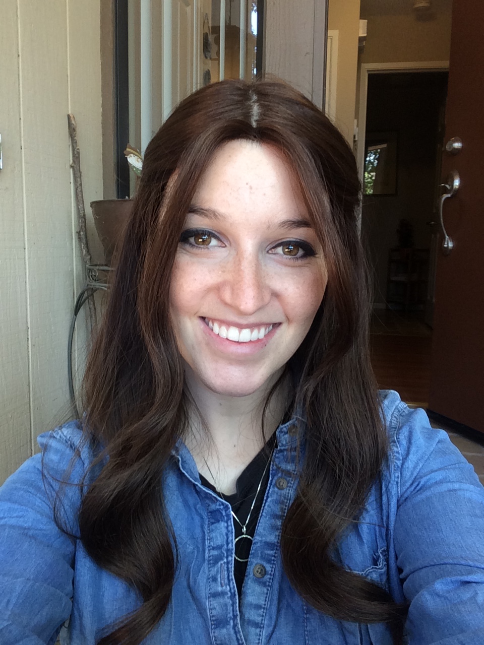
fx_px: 578
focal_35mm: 31
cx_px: 242
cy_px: 322
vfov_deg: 58.4
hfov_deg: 45.4
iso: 50
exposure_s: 1/30
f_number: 2.4
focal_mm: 2.15
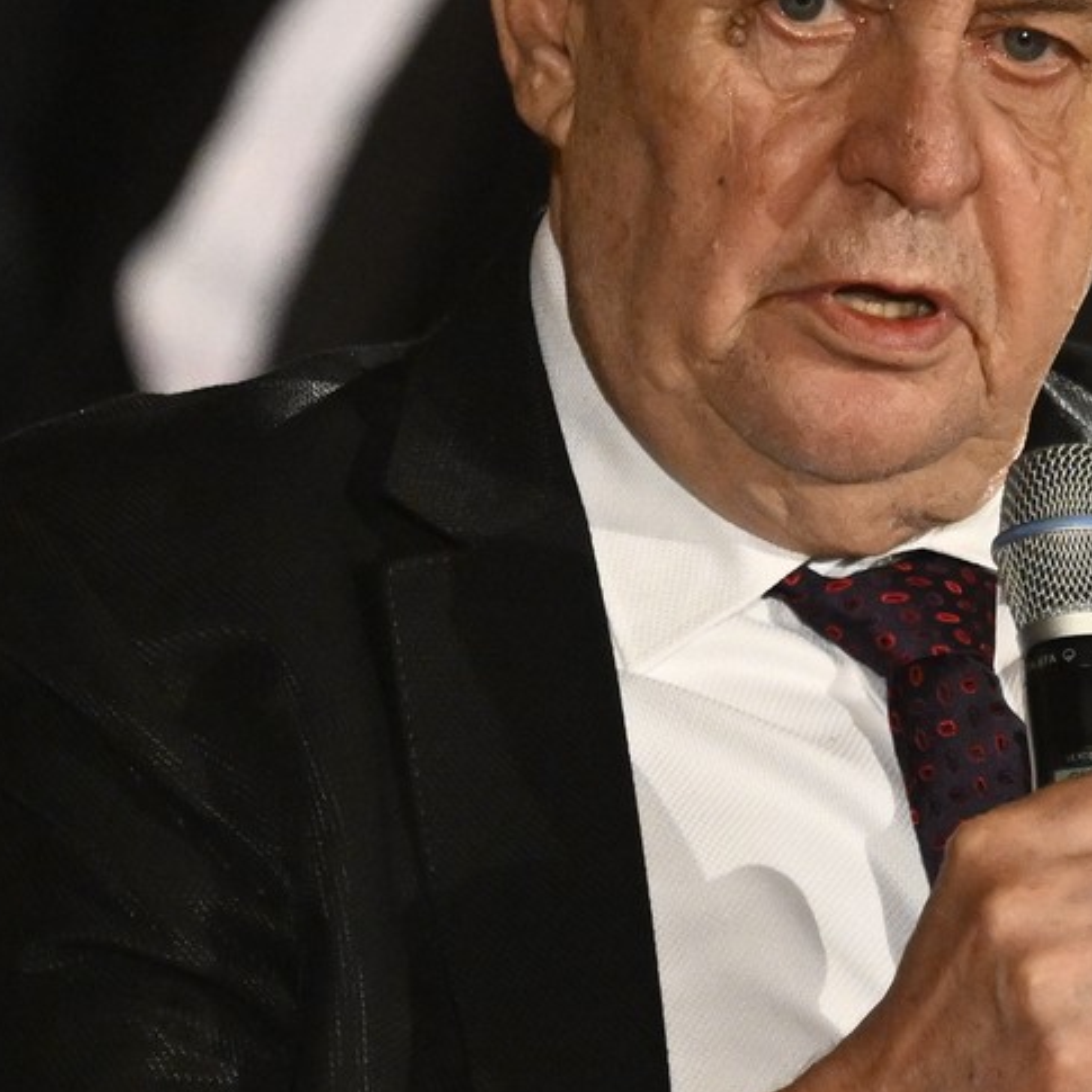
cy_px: 321
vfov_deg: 2.7
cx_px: 781
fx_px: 23449
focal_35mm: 657
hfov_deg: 2.7
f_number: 4
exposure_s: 1/400
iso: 3200
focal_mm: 300
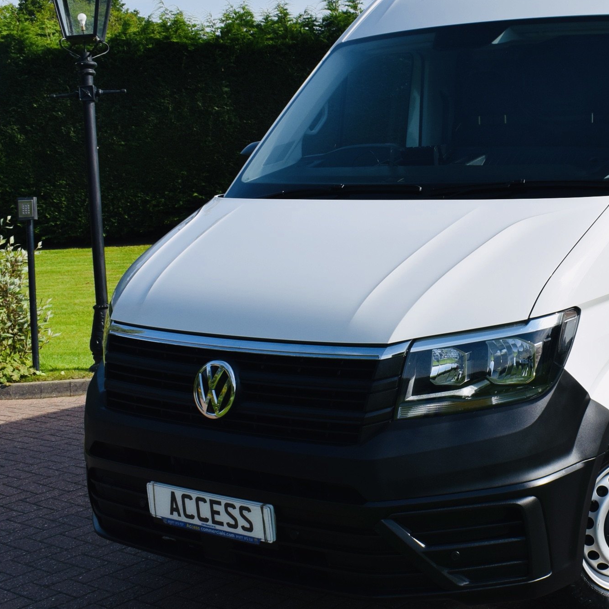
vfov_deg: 29.9
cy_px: 230
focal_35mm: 57
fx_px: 1135
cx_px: 528
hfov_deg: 29.0
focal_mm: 20
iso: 200
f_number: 10
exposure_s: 1/400
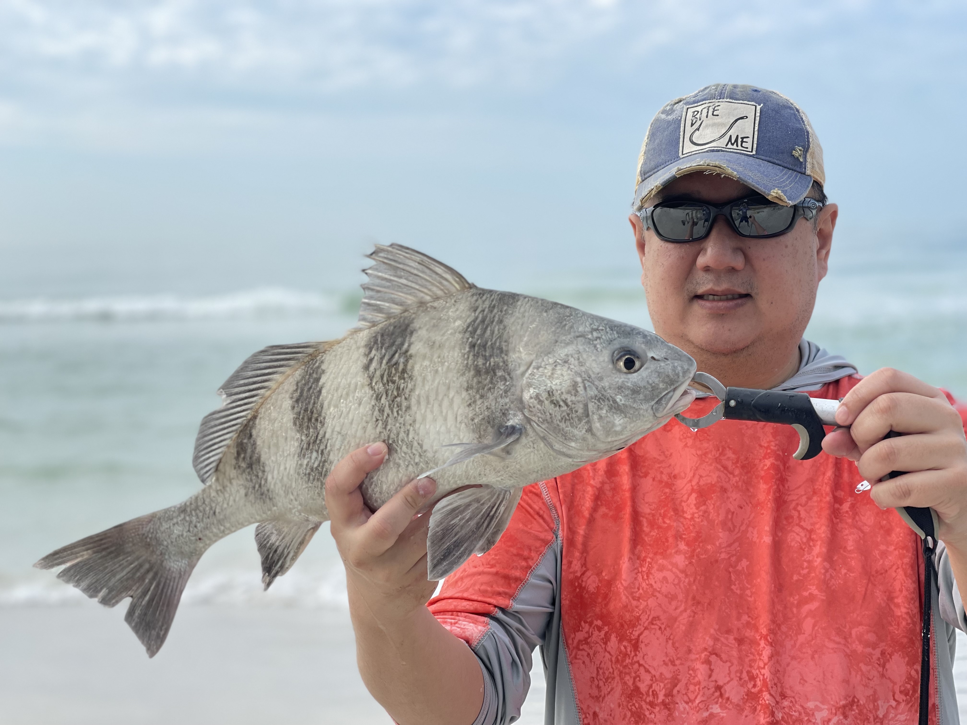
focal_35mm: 64
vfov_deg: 22.9
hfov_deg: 30.3
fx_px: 1788
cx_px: 484
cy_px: 362
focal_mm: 7.5
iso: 32
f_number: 2.2
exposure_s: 1/633
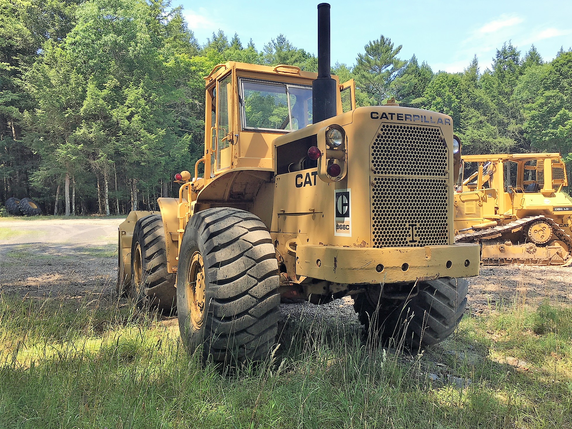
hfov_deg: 59.9
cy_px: 219
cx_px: 295
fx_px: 496
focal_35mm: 30
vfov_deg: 46.8
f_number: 2.2
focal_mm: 4.15
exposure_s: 1/422
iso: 25
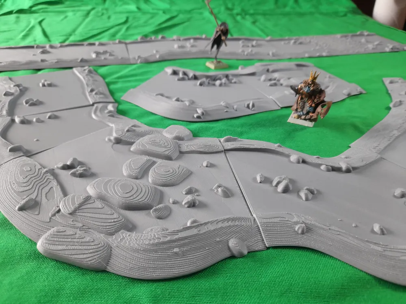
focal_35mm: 25
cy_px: 152
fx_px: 293
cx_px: 203
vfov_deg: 54.9
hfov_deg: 69.4
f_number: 2
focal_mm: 4.6
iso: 160
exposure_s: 1/50
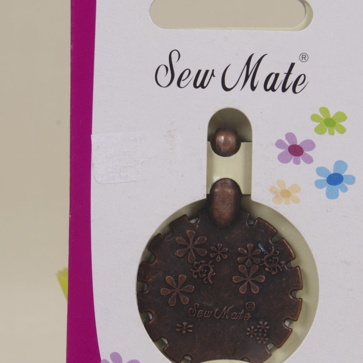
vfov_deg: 4.0
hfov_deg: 4.0
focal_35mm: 442
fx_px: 5244
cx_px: 208
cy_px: 155
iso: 100
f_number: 16
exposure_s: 1/160
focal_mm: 160
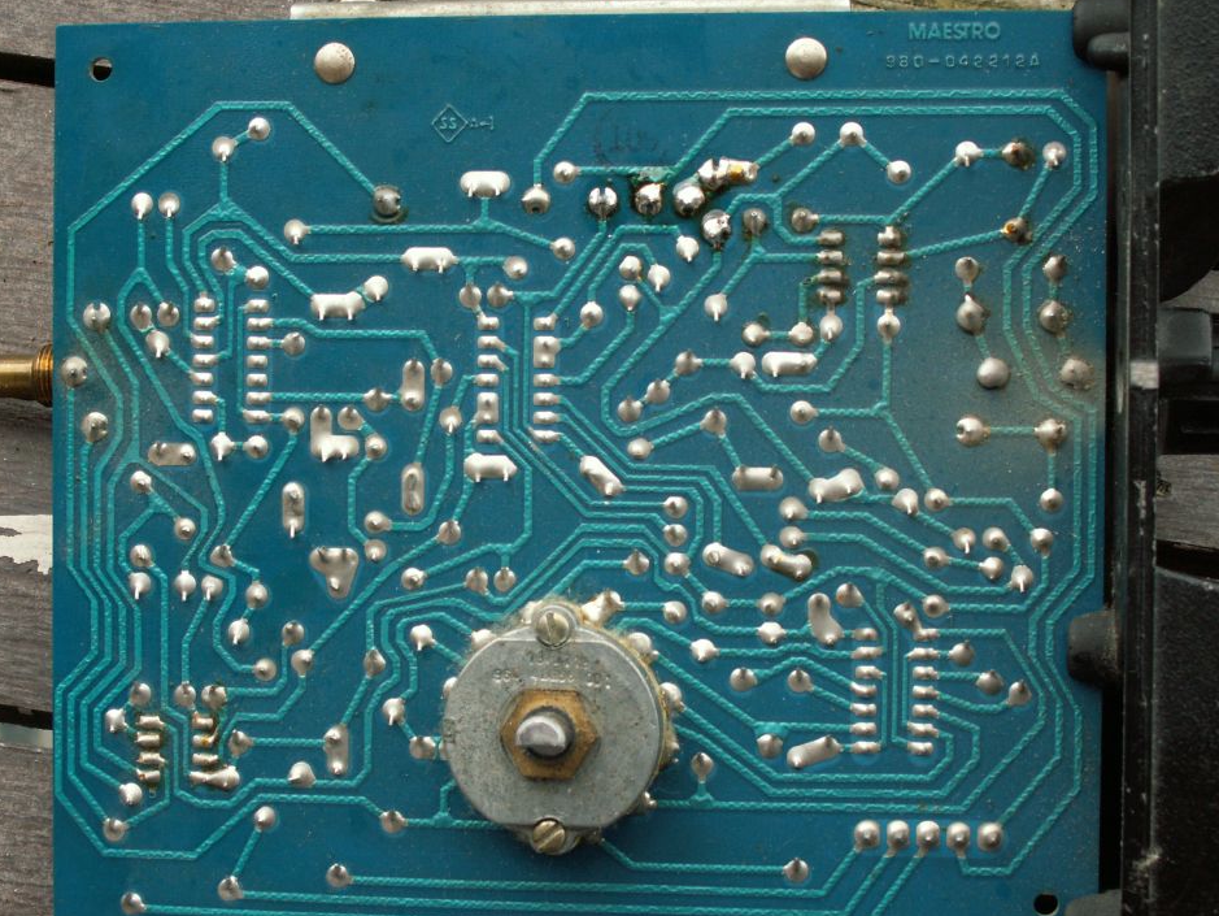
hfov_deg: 29.4
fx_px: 2325
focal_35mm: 66
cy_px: 472
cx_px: 580
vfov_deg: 22.3
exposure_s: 1/80
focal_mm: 10.28
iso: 50
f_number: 4.5
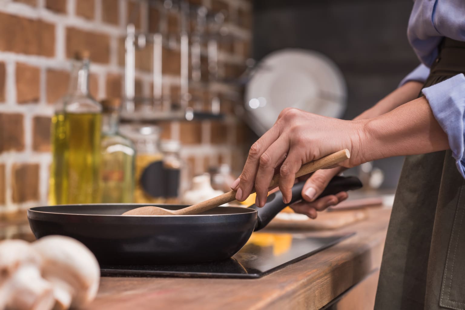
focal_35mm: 85
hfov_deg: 23.9
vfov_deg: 16.1
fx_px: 1098
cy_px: 155
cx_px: 232
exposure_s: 1/160
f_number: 4.5
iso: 125
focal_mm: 85
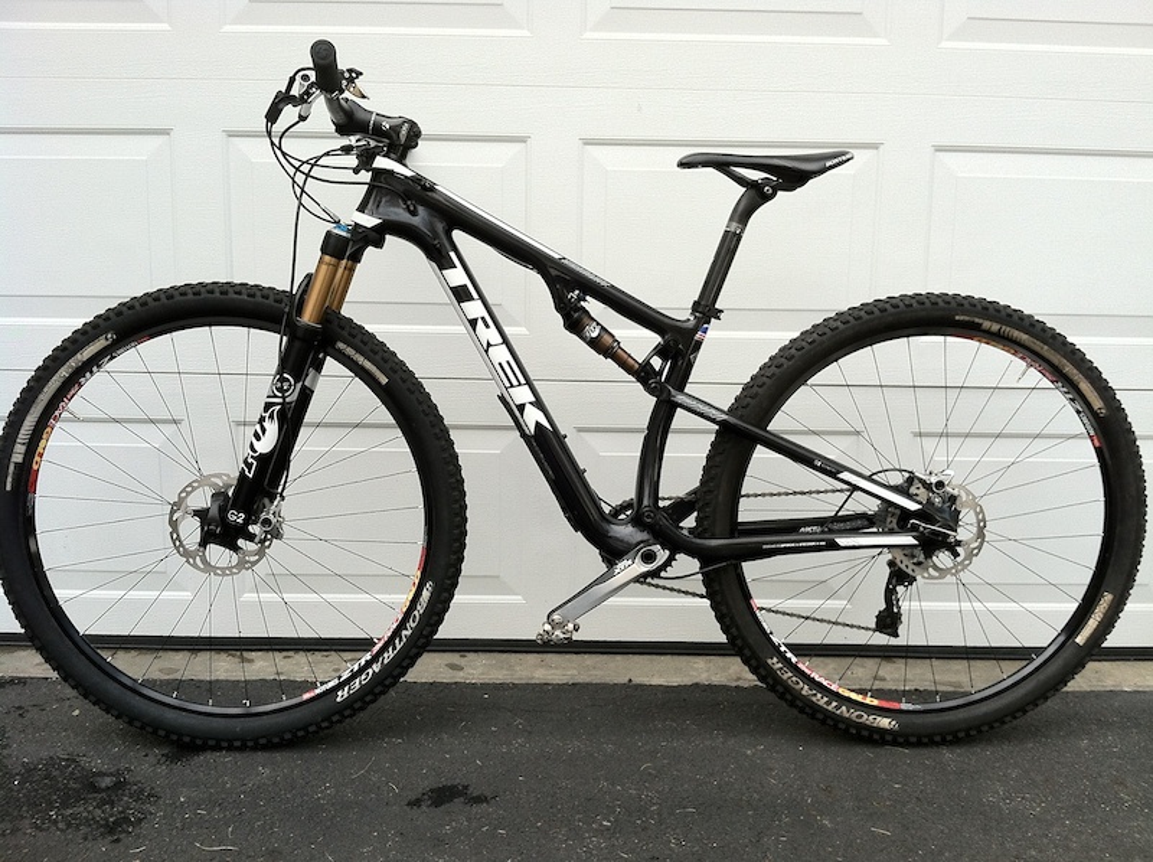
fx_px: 1164
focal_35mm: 35
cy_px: 431
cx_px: 576
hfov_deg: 52.7
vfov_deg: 40.6
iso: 80
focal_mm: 3.85
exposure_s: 1/316
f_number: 2.8
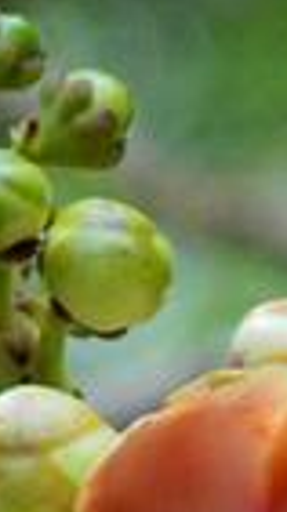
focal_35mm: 1206
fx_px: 16365
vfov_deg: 1.8
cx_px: 854
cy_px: 763
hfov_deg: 1.0
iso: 800
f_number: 5.6
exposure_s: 1/400
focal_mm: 135
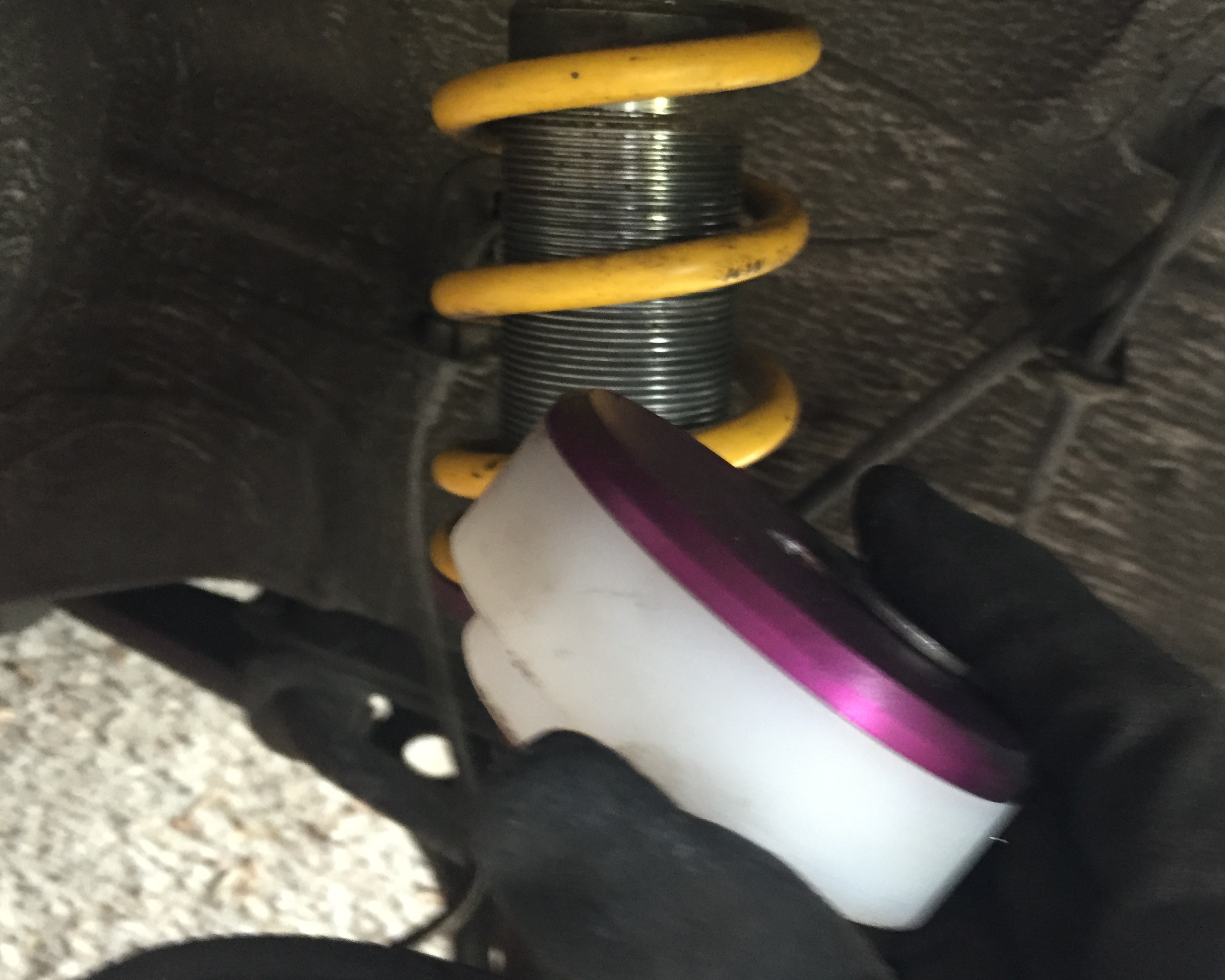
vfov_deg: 39.1
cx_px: 719
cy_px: 453
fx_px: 1378
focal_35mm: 38
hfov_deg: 47.7
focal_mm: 4.15
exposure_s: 1/17
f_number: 2.2
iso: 250
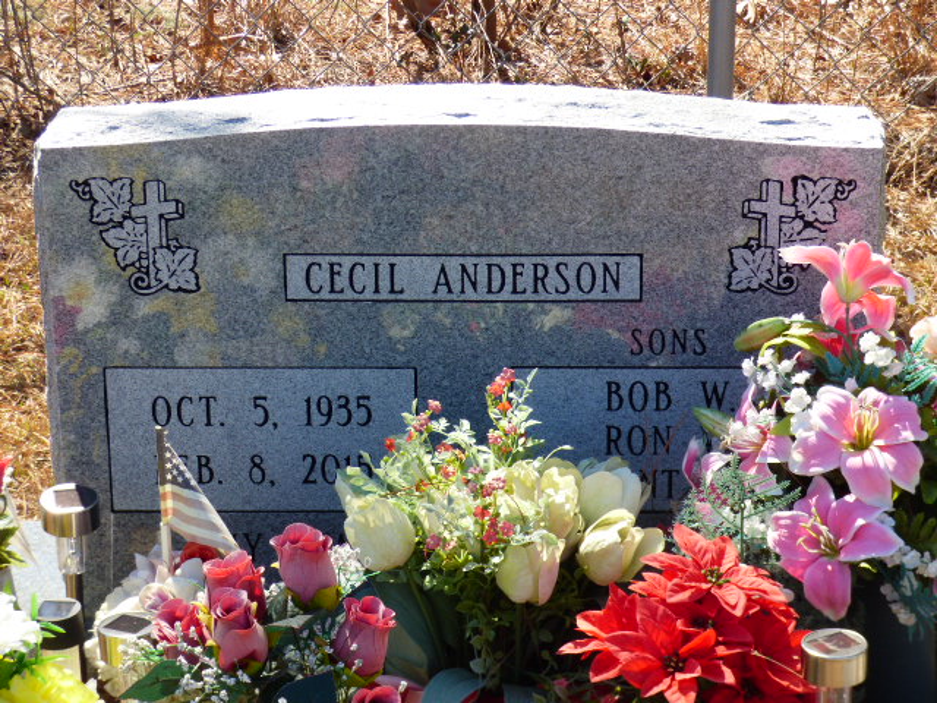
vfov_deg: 14.5
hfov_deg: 19.3
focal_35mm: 102
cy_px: 352
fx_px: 2761
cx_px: 468
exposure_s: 1/200
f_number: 4.8
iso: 100
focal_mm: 17.01
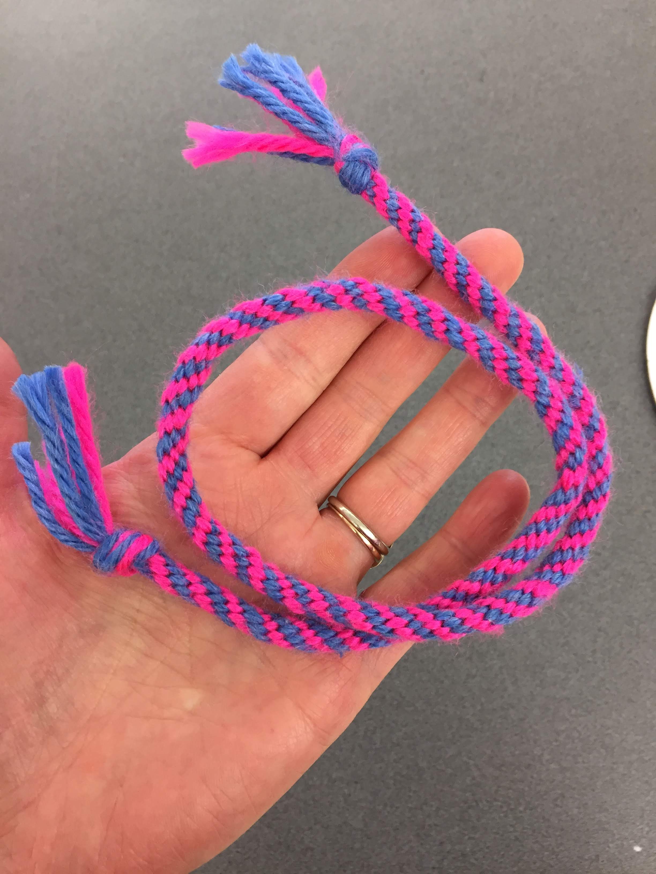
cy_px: 437
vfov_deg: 61.7
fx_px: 733
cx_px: 328
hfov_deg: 48.2
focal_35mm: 29
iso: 64
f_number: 2.2
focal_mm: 4.15
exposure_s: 1/30
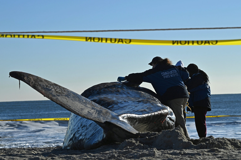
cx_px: 120
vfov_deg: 9.5
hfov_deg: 14.2
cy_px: 80
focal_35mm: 145
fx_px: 971
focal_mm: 145
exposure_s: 1/800
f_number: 9
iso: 100
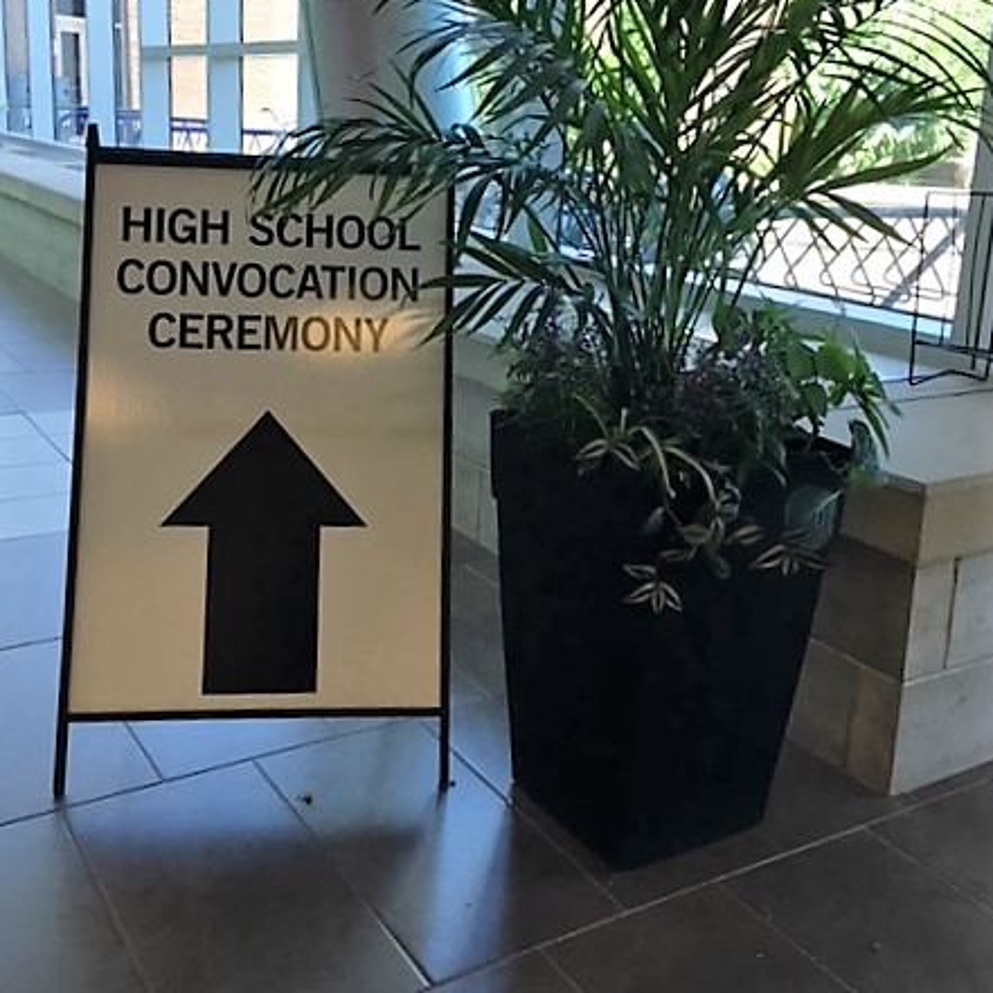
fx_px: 1136
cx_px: 490
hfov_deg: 47.2
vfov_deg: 46.8
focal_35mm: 35
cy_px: 375
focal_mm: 4.15
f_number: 2.2
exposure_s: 1/40
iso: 25
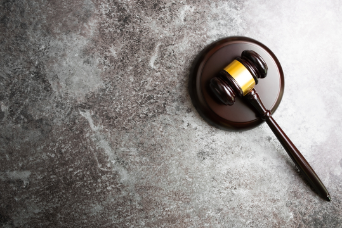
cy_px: 114
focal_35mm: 35
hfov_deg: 54.4
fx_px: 333
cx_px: 171
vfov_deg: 37.9
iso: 100
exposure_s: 1/1.25
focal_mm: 35
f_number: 16
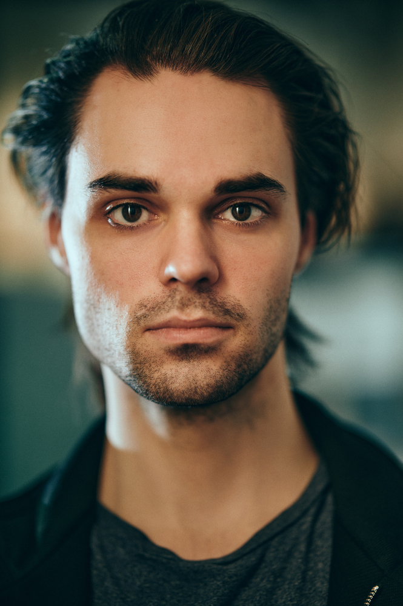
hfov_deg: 13.0
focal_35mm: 105
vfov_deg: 19.5
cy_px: 303
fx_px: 1766
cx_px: 202
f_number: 1.4
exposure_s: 1/200
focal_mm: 105
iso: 100
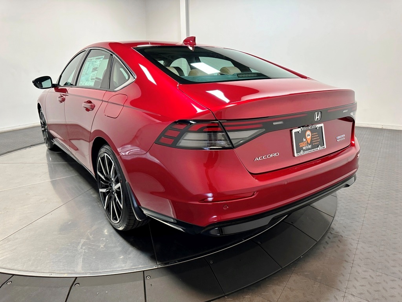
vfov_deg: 56.8
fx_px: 279
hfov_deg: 71.6
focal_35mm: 24
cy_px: 151
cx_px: 201
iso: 400
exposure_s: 1/60
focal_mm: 6.86
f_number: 1.78
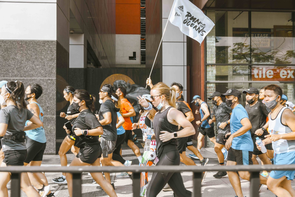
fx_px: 295
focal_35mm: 36
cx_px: 148
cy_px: 98
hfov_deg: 53.1
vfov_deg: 36.9
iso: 125
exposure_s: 1/250
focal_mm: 36
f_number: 5.6
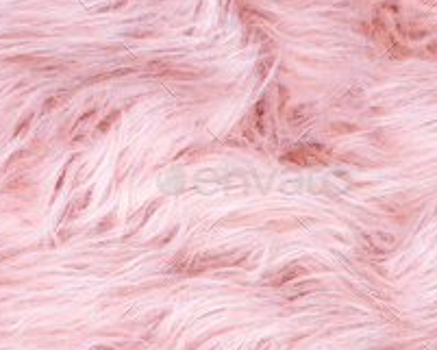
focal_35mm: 289
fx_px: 3740
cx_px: 574
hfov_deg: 6.6
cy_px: 279
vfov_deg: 5.4
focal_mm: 105
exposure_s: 1/125
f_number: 11
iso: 64
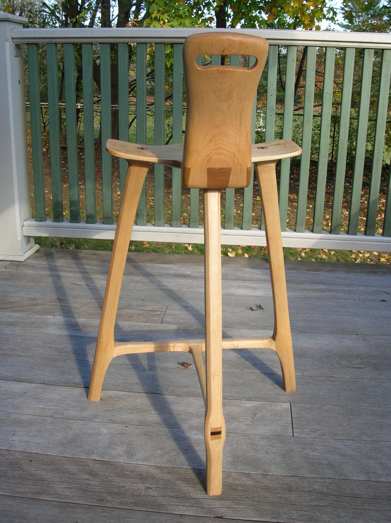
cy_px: 262
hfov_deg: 38.6
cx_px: 196
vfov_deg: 50.2
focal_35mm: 37
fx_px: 558
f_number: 3.8
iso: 50
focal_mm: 6.2
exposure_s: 1/102
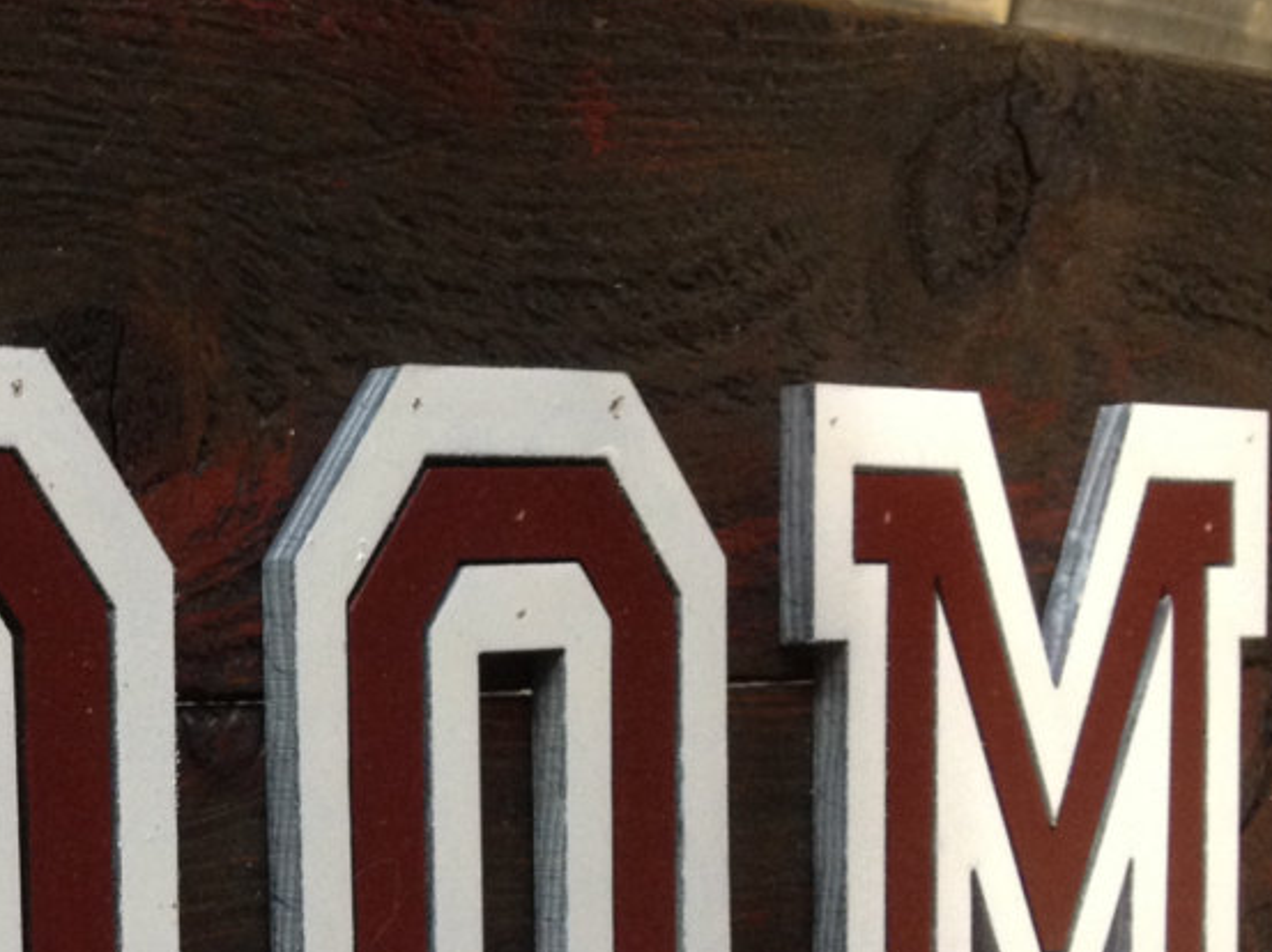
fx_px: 3489
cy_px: 1066
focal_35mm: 95
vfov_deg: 15.1
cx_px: -41
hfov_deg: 20.0
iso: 160
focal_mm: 4.28
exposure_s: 1/20
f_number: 2.4
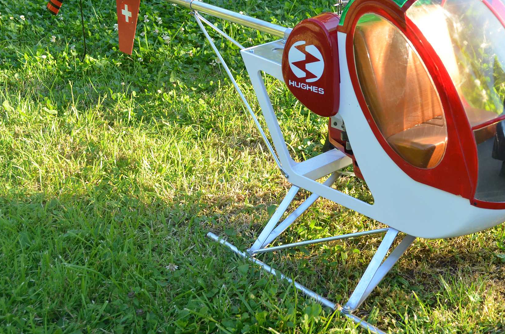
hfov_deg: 36.6
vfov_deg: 24.9
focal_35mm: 54
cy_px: 146
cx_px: 331
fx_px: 756
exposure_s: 1/60
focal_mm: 24
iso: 250
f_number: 5.6
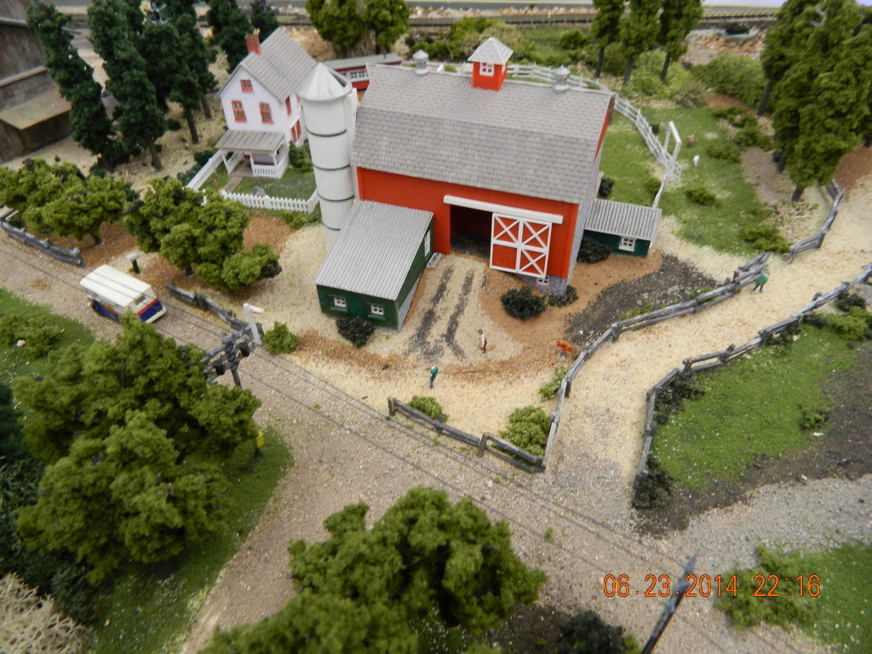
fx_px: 630
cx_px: 436
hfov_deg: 69.4
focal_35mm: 25
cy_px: 327
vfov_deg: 54.9
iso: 100
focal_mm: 4.5
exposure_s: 1/30
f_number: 3.1
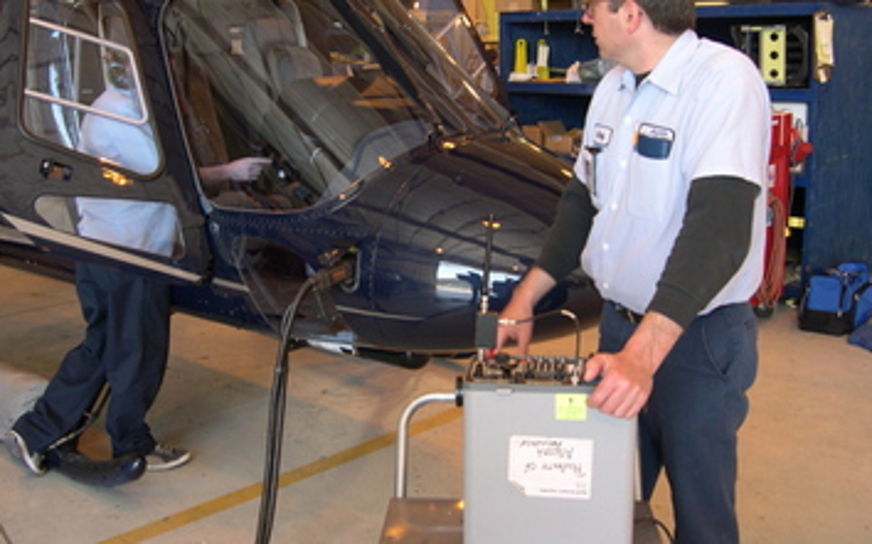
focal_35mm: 41
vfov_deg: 31.1
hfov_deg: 48.2
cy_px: 219
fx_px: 974
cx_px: 436
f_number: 2.8
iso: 100
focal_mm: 8
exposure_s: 1/58.1
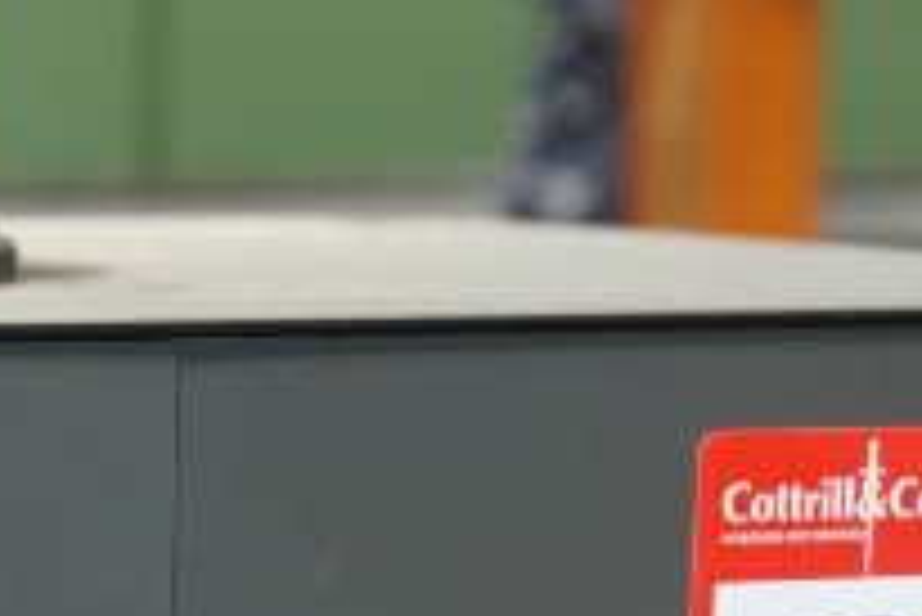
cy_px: 848
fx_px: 4998
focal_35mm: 195
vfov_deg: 7.0
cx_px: -189
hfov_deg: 10.4
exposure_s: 1/160
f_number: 4.5
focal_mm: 26
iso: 400
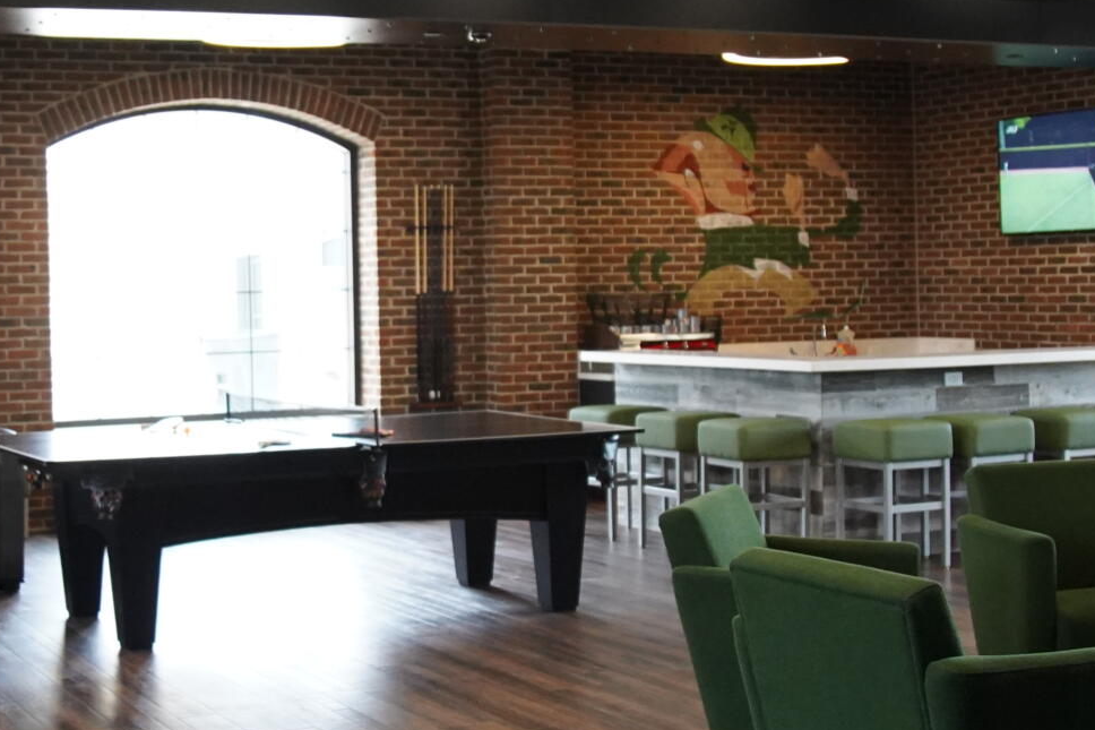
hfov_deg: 31.9
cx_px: 298
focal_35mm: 62
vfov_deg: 21.9
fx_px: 1885
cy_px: 277
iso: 5000
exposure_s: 1/160
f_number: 4
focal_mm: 24
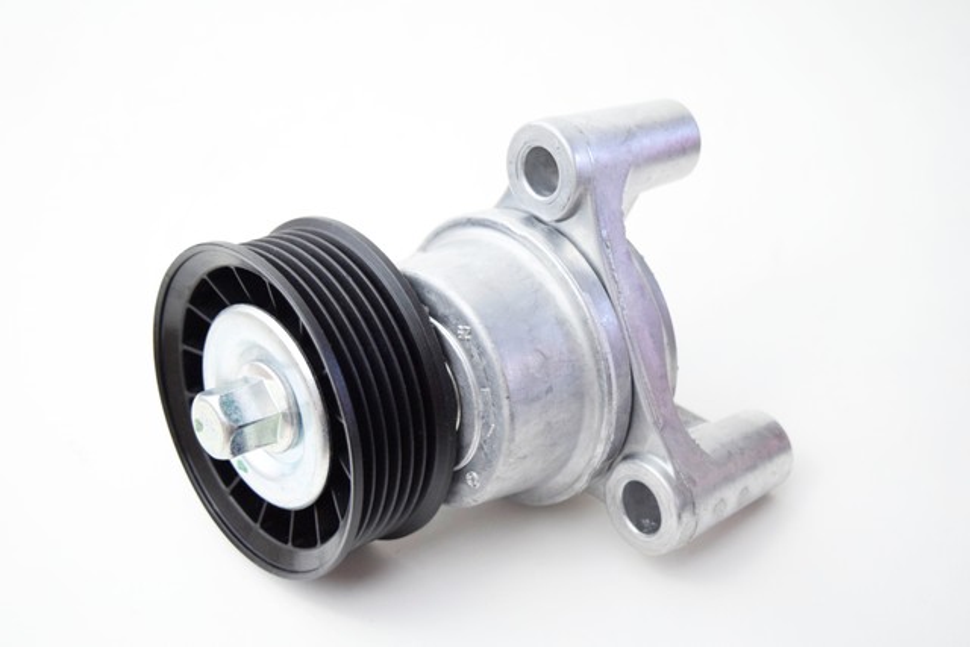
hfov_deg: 37.8
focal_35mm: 52
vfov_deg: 25.8
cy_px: 324
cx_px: 485
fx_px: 1415
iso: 1600
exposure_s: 1/60
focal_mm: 35
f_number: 4.5
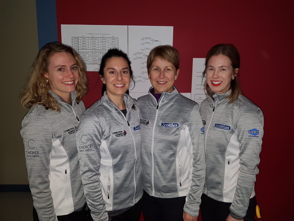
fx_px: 221
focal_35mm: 26
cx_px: 147
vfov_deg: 53.1
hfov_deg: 67.3
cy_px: 110
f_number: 1.7
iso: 160
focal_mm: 4.2
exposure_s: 1/32
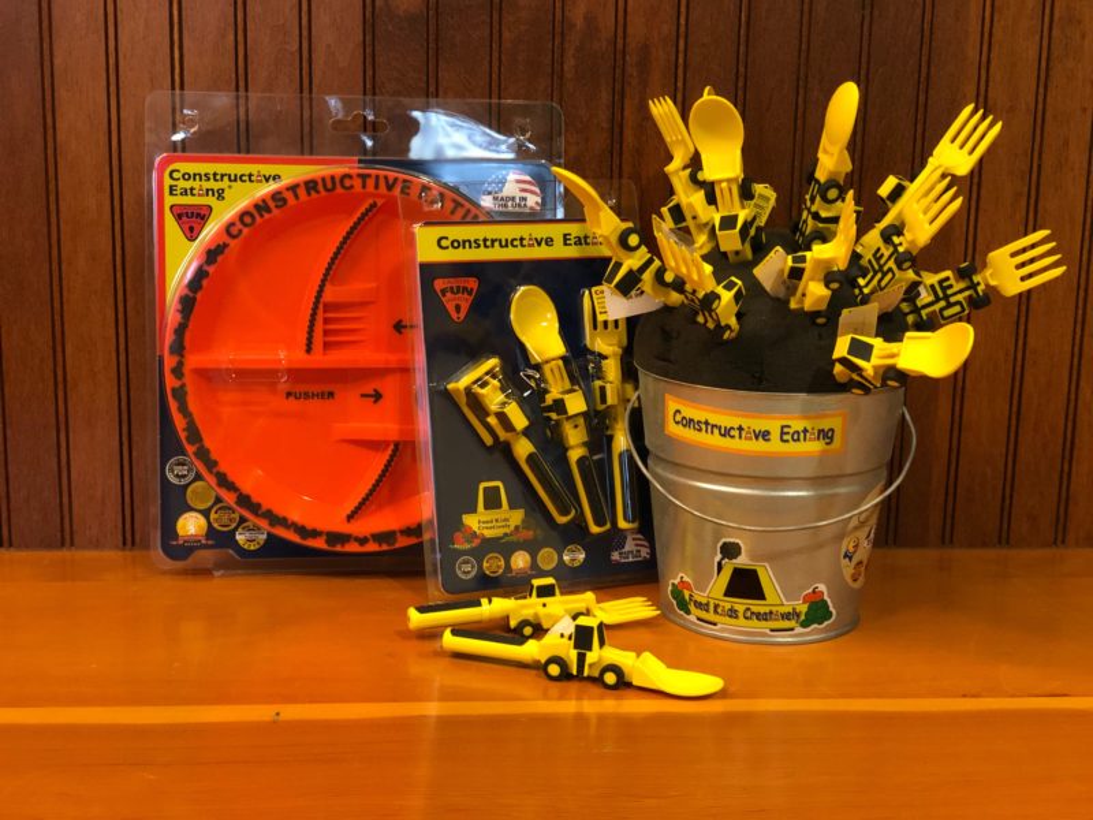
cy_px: 410
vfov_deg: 28.0
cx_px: 546
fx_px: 1642
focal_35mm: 52
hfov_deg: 36.8
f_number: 2.4
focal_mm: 6
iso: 160
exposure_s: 1/13
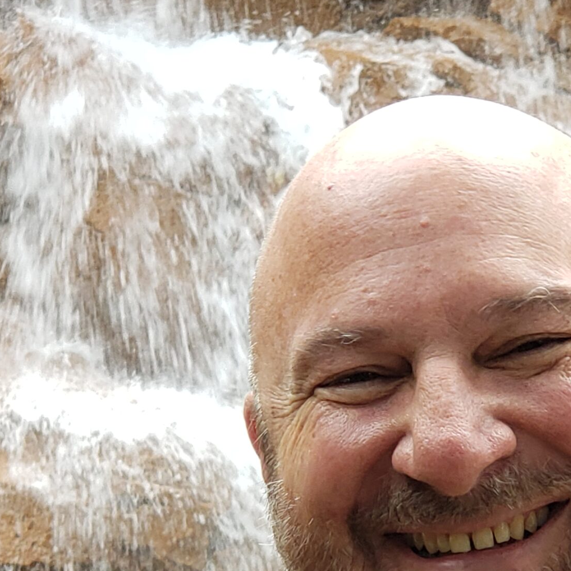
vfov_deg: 16.1
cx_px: 430
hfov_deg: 16.2
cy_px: 502
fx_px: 1997
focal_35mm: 107
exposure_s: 1/122
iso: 32
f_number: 2.4
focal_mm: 6
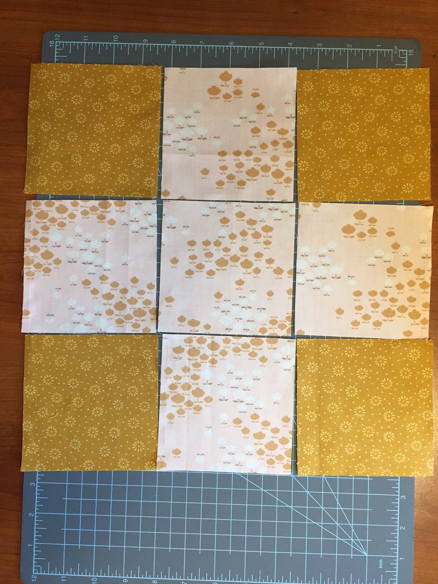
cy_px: 292
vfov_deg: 61.7
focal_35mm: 29
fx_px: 489
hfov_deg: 48.2
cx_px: 219
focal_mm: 4.15
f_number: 2.2
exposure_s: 1/30
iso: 50
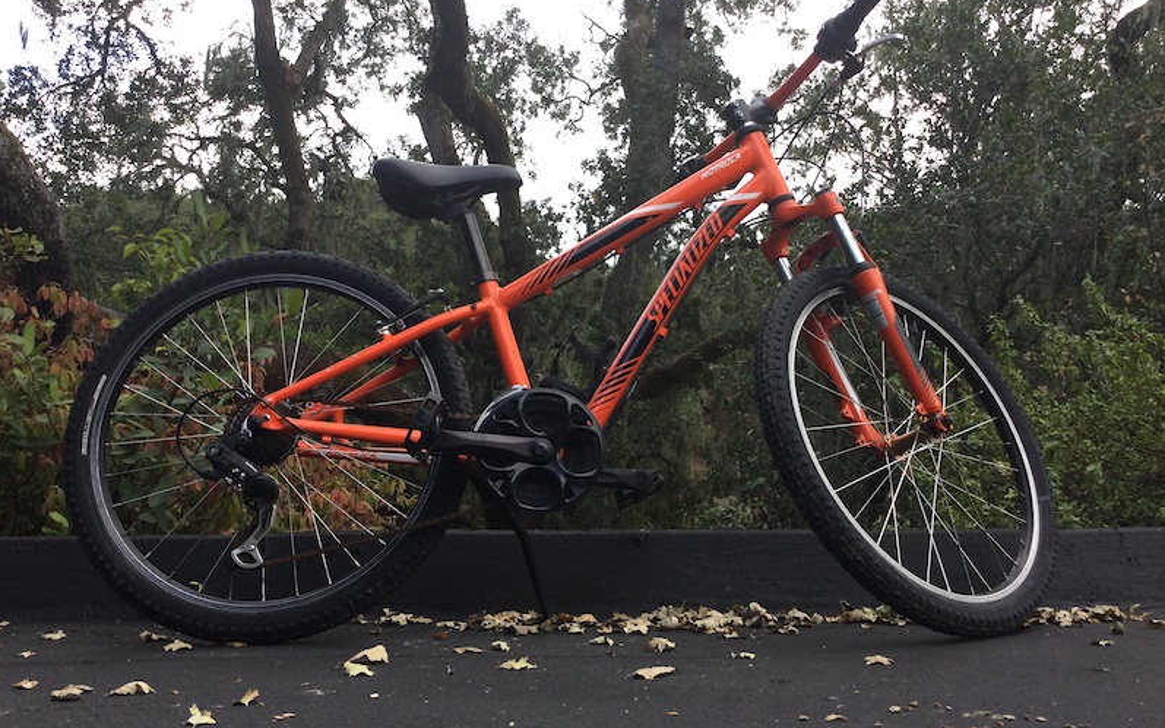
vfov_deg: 38.3
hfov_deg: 58.1
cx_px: 582
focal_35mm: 33
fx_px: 1048
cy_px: 384
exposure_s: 1/150
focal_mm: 3.3
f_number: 2.4
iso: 25
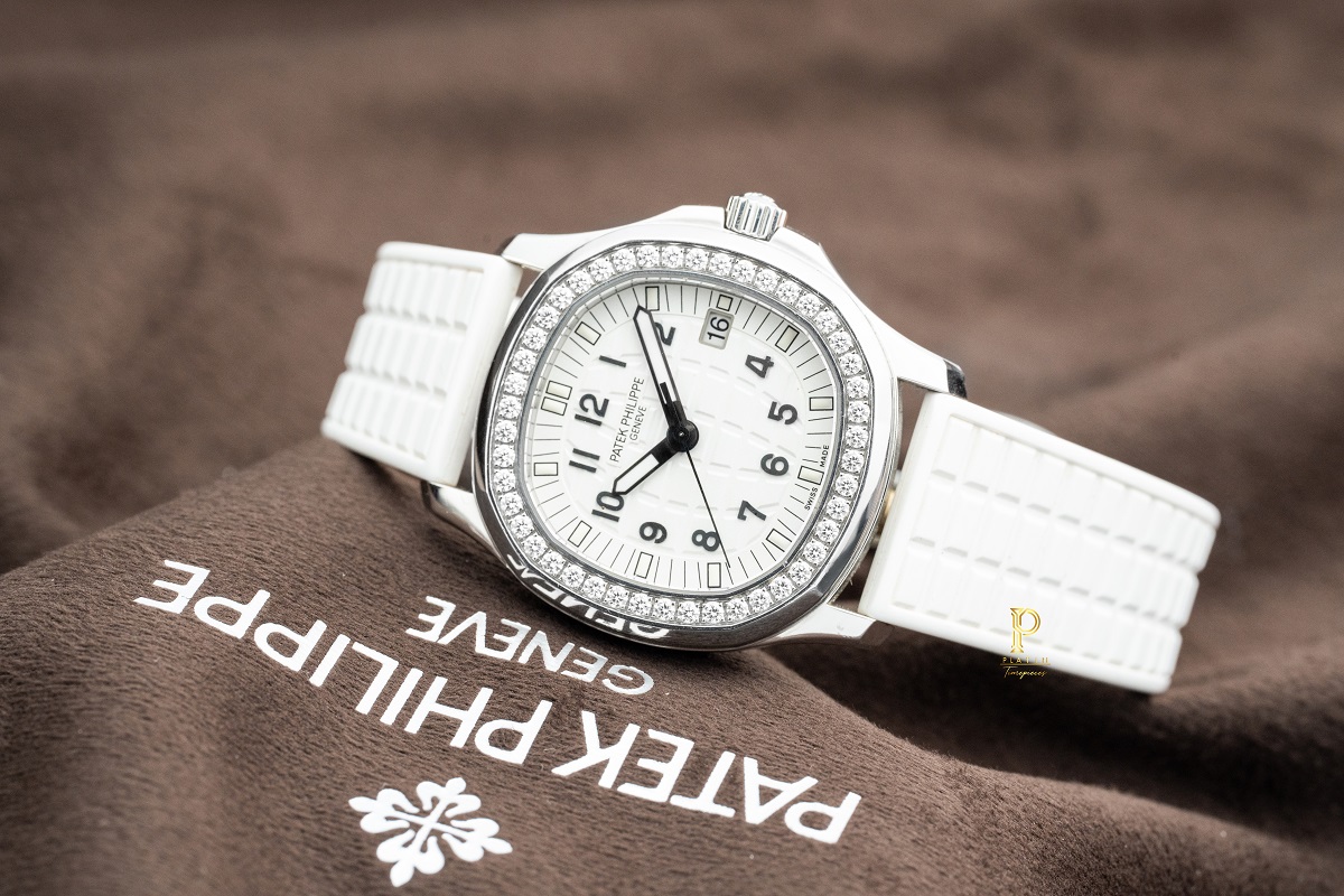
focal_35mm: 105
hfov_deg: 19.5
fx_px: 3920
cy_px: 448
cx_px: 672
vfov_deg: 13.0
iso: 1600
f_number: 10
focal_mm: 105
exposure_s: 1/15
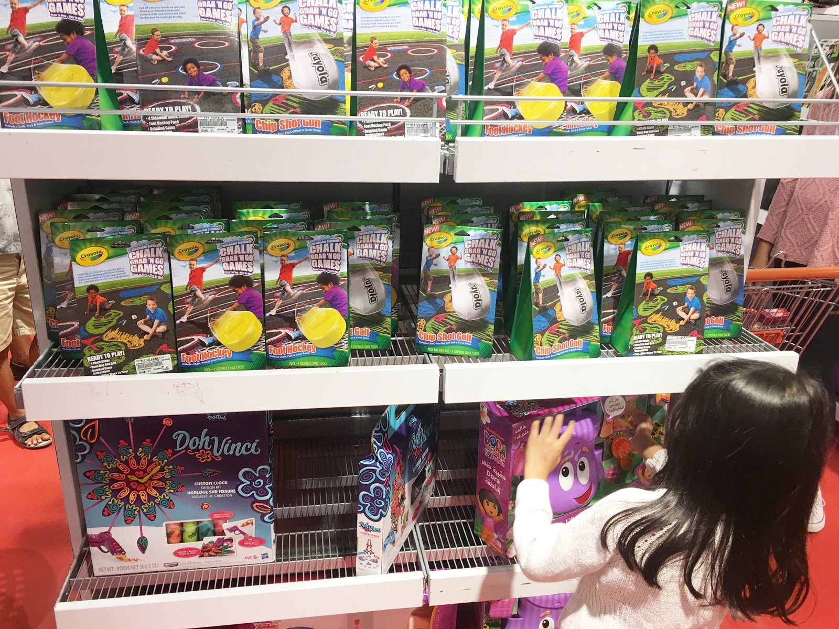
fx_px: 703
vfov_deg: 48.2
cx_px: 420
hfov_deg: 61.7
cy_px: 314
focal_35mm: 29
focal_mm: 4.15
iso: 40
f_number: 2.2
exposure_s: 1/33
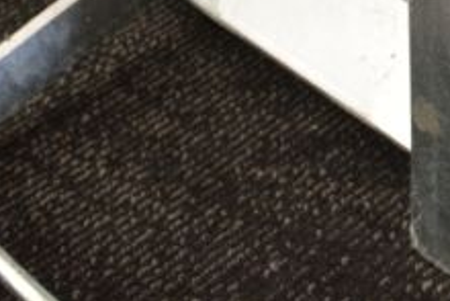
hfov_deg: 16.8
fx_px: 1501
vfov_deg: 10.7
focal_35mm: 120
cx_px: 407
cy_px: -241
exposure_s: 1/40
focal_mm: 22
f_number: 10
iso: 1000
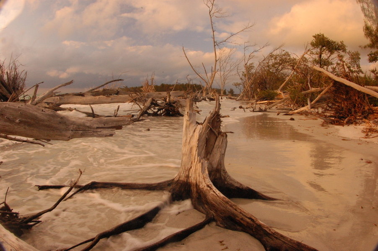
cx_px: 189
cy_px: 126
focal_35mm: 22
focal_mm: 15
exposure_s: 1/20
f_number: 29
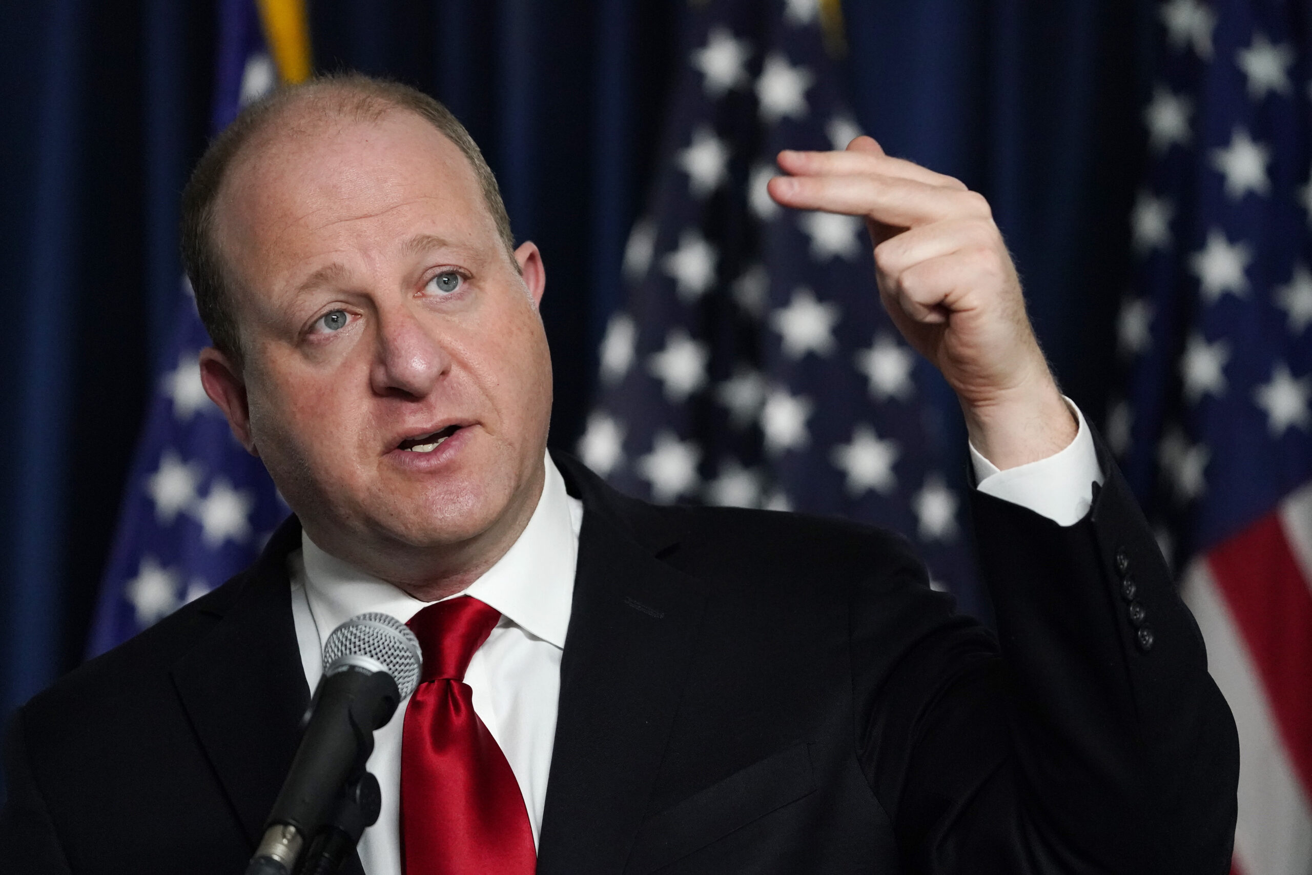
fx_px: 11480
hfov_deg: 6.5
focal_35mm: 315
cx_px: 656
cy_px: 438
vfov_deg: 4.4
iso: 8000
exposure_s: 1/500
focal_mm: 315
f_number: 6.3
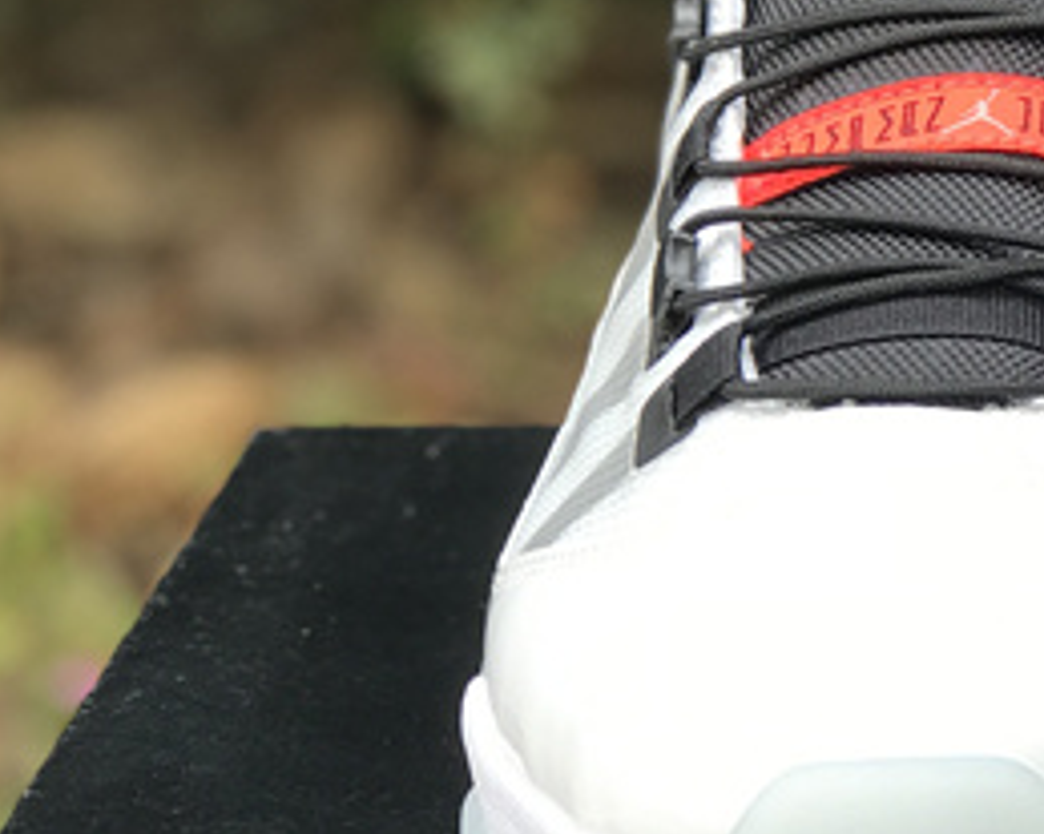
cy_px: 349
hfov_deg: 11.8
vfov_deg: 9.7
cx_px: 1346
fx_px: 4911
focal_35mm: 159
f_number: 2.8
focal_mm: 6.6
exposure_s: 1/116
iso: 20
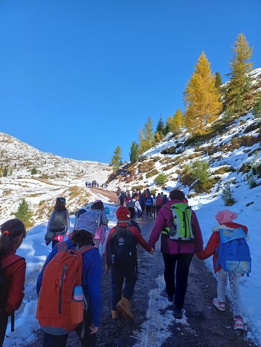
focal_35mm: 25
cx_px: 130
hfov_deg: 54.9
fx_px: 251
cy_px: 174
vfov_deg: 69.4
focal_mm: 4.65
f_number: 1.8
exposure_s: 1/1024
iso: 50
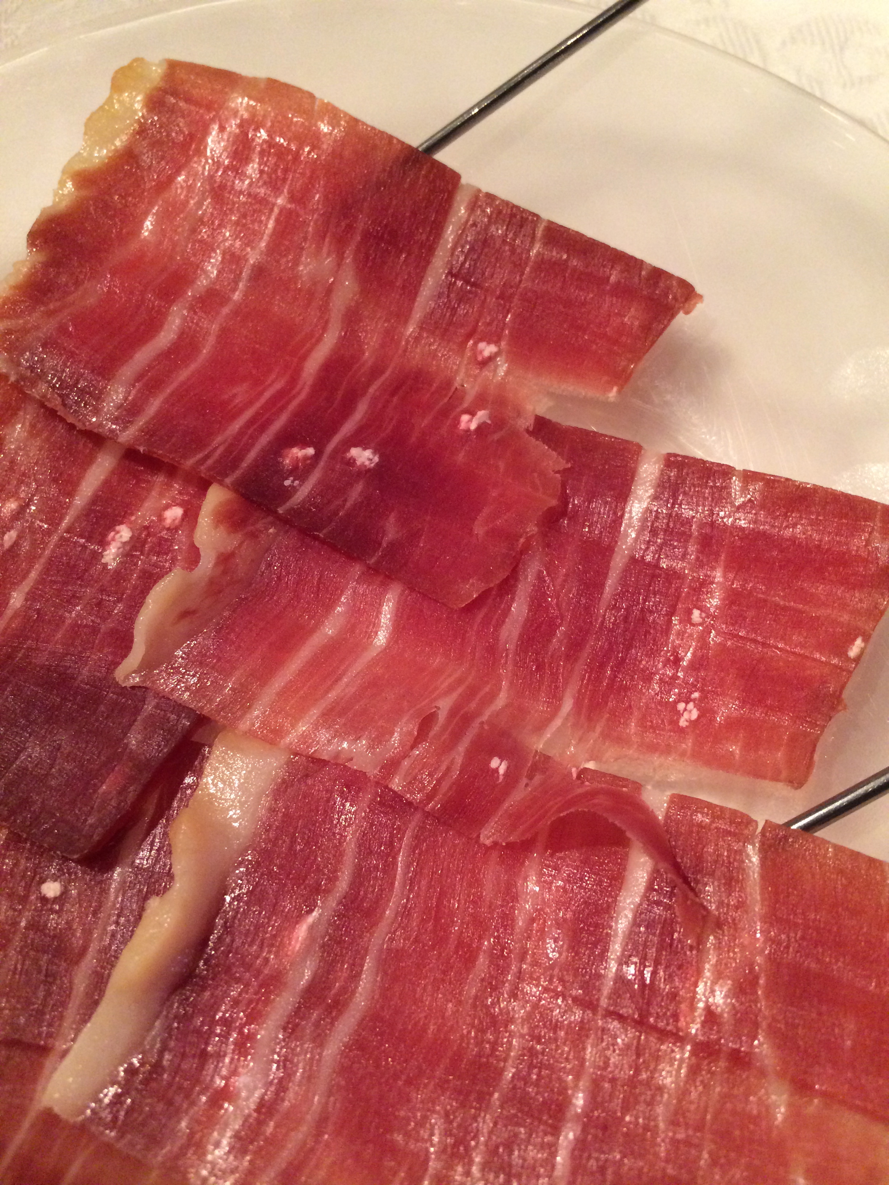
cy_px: 592
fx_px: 1027
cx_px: 444
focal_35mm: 30
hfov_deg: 46.8
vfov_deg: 60.0
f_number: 2.2
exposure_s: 1/17
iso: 320
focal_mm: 4.12
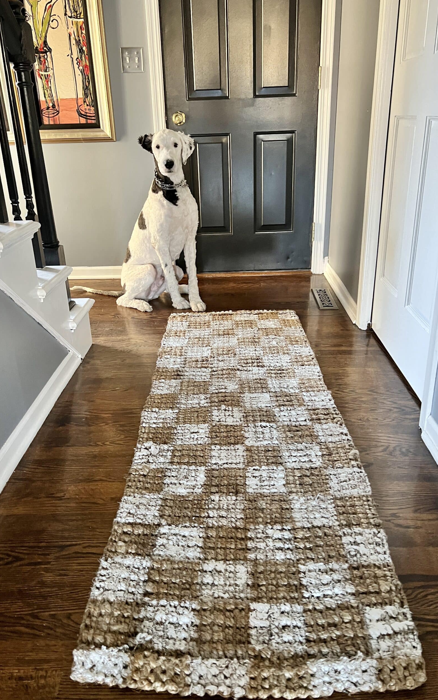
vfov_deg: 66.5
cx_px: 216
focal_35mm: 28
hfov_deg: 44.5
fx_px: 535
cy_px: 351
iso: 400
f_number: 1.5
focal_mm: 5.7
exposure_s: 1/60
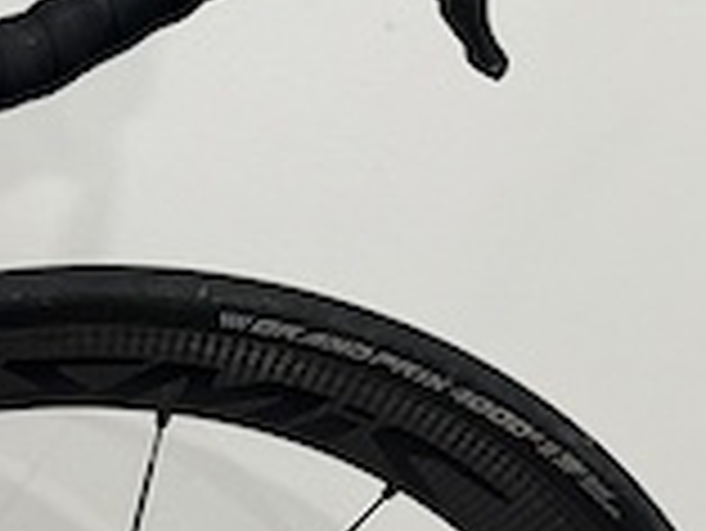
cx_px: -935
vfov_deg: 12.1
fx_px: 2490
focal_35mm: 122
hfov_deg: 12.8
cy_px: 504
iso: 250
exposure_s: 1/60
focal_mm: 6.86
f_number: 1.78
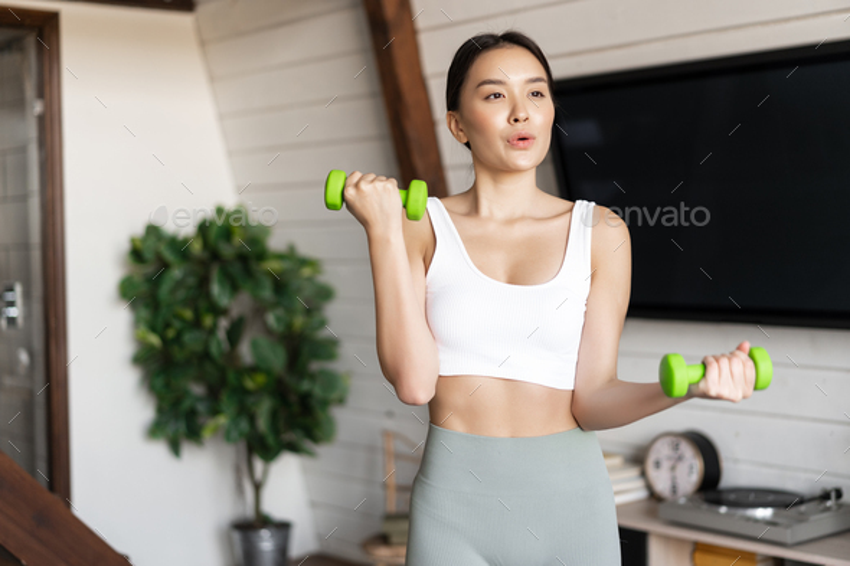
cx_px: 425
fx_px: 1298
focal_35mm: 55
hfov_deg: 36.3
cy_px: 283
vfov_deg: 24.6
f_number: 2
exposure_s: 1/160
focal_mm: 55
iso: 400
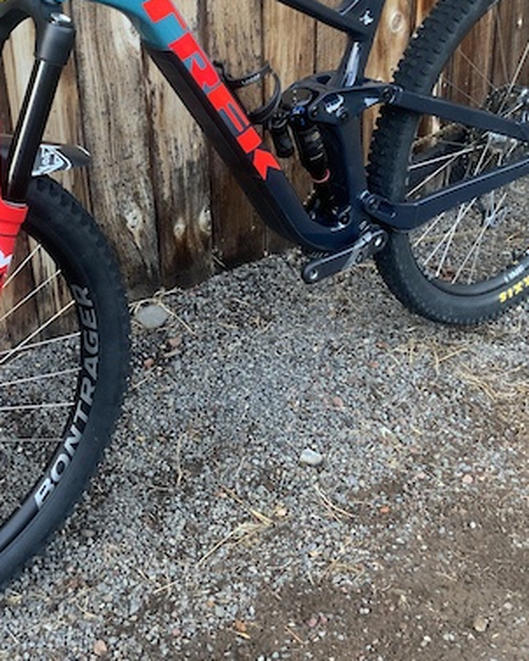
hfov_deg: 25.2
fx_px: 1173
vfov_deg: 31.2
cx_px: 147
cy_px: 216
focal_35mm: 60
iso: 125
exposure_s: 1/60
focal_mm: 3
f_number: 1.8
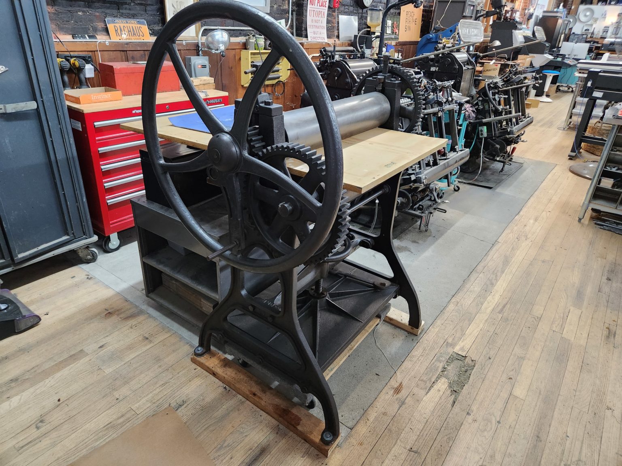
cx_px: 311
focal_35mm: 23
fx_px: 413
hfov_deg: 73.9
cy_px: 233
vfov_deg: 58.9
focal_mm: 5.4
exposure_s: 1/120
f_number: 1.8
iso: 640
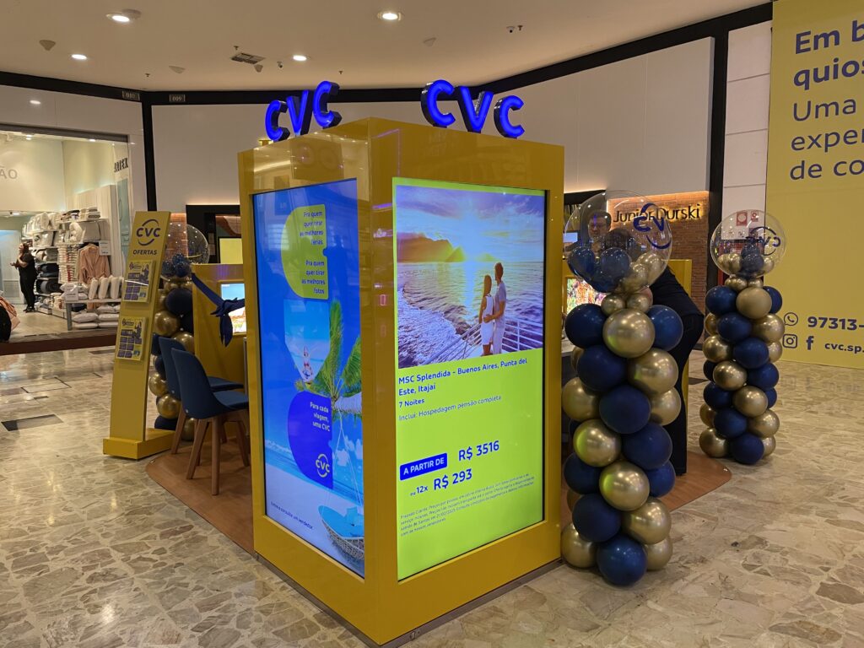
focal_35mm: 26
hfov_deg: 67.3
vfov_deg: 53.1
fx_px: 649
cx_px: 432
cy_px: 324
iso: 100
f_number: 1.6
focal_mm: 4.2
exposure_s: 1/60
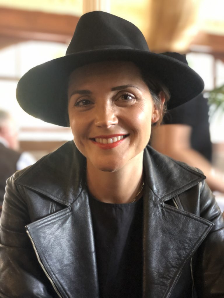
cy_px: 149
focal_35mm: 52
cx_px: 112
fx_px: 449
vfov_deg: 36.8
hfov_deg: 28.0
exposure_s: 1/10
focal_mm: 6
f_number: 2.4
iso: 160
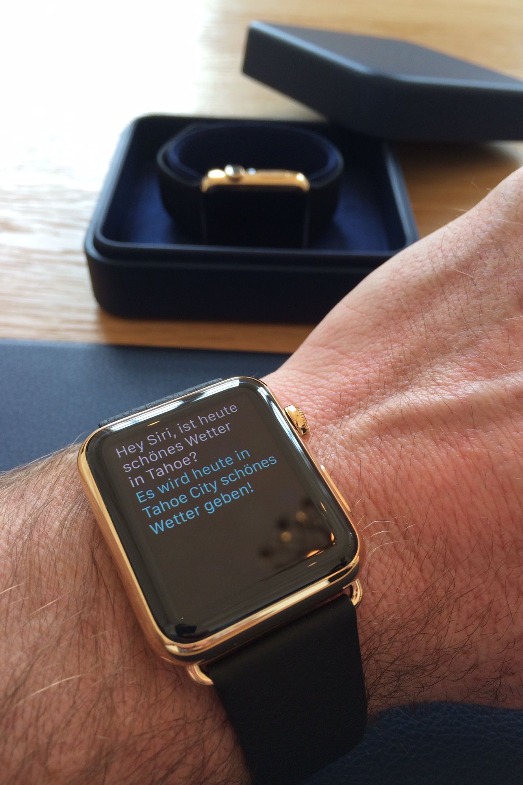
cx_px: 283
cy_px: 383
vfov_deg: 60.3
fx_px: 676
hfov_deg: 42.3
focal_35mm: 31
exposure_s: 1/120
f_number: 2.2
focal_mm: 4.15
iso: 40
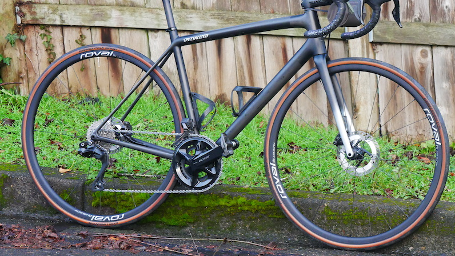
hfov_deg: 11.7
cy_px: 103
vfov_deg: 6.6
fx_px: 2220
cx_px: 228
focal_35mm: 184
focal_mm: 84
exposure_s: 1/200
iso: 2000
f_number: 7.1
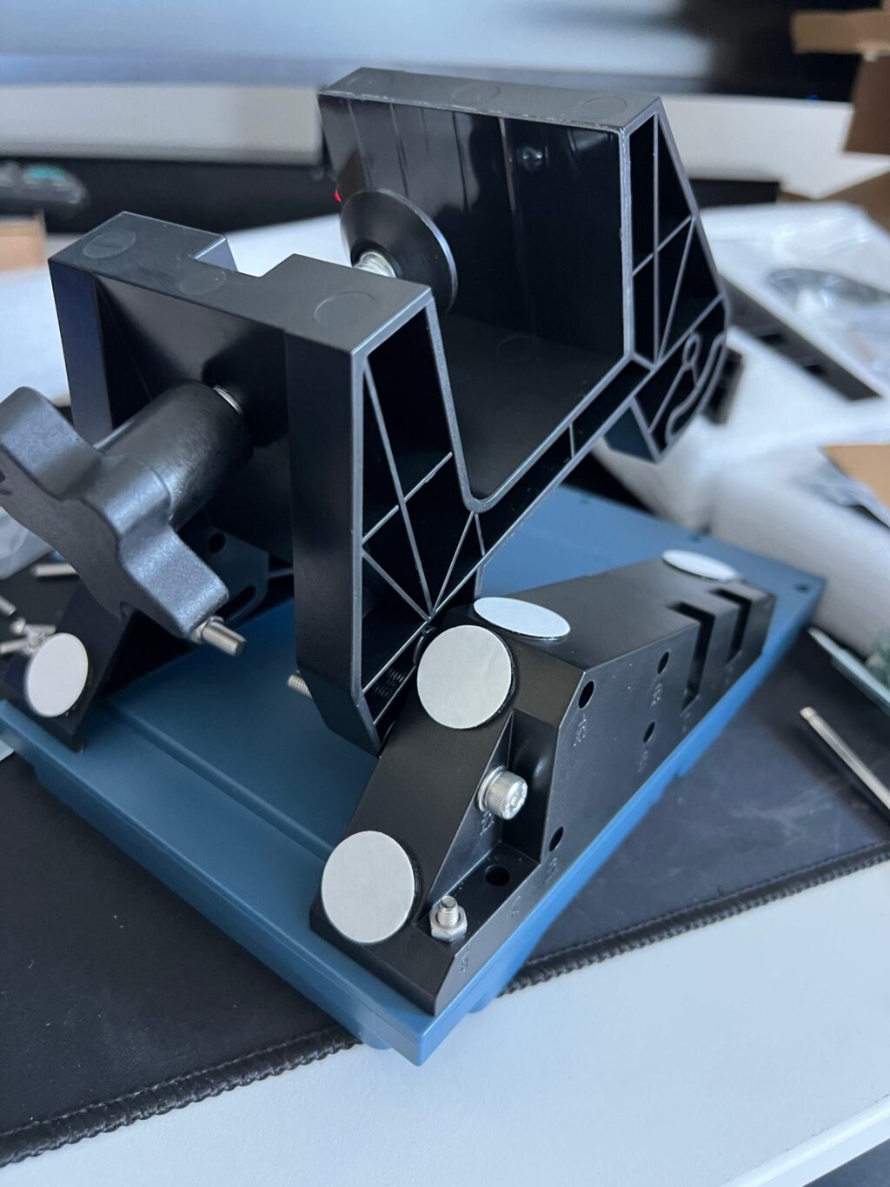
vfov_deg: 67.3
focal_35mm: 26
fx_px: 891
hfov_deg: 53.1
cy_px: 594
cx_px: 445
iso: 500
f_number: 1.5
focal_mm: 5.7
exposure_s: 1/49
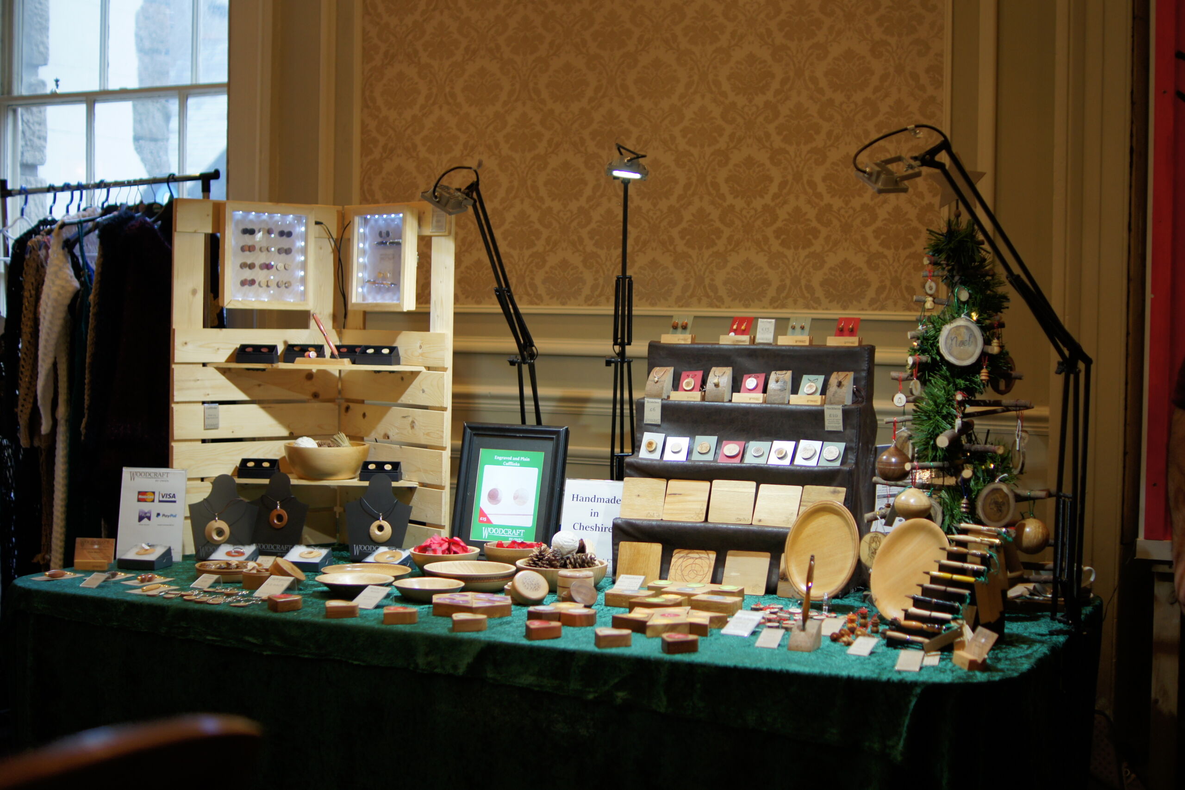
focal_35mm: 52
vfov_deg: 25.8
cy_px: 395
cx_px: 592
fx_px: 1728
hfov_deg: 37.8
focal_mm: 35
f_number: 2
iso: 200
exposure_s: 1/60
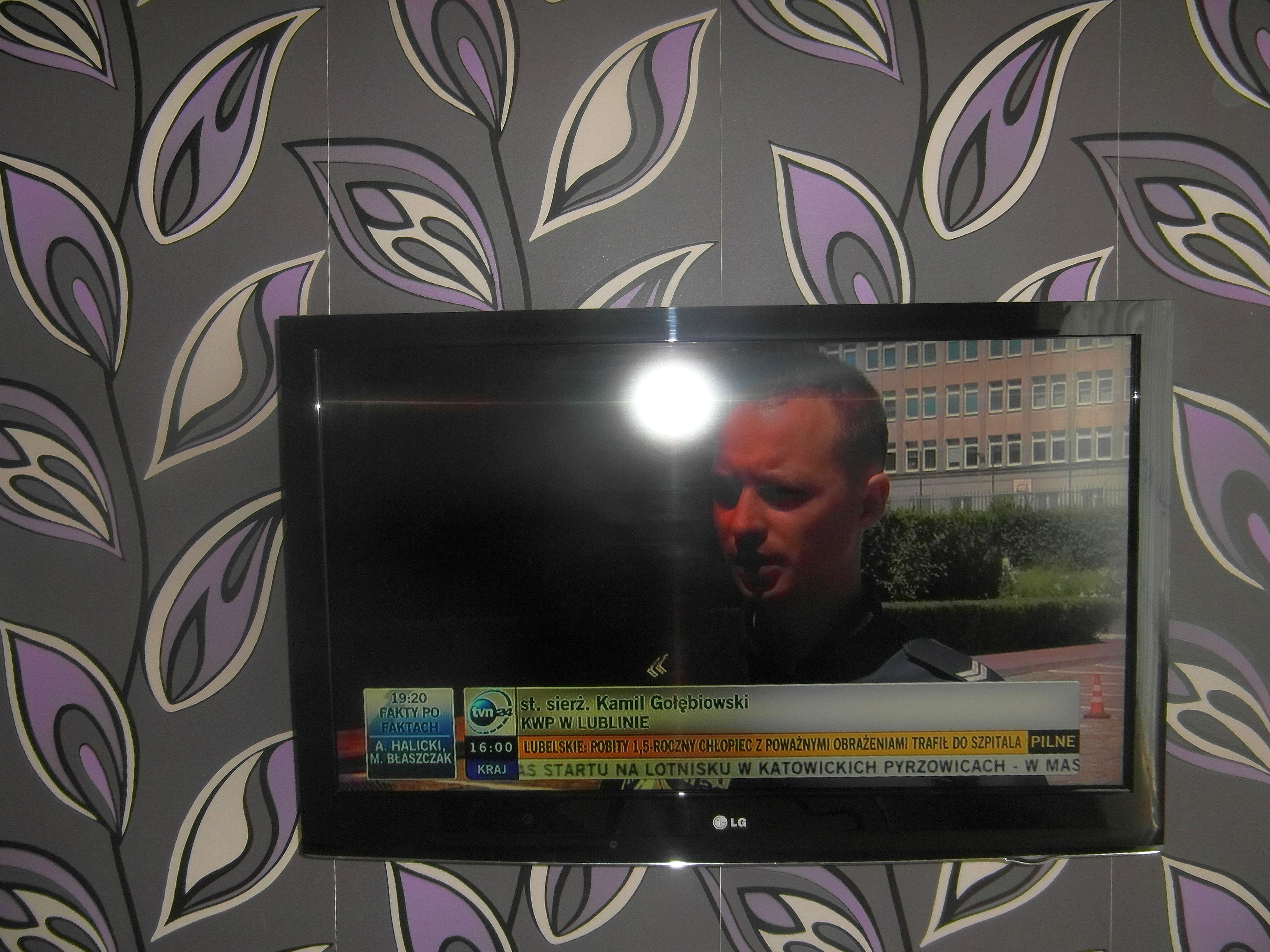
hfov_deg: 71.6
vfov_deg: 56.8
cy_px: 476
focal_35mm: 24
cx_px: 635
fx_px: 881
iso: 100
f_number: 3.2
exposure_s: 1/30
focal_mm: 4
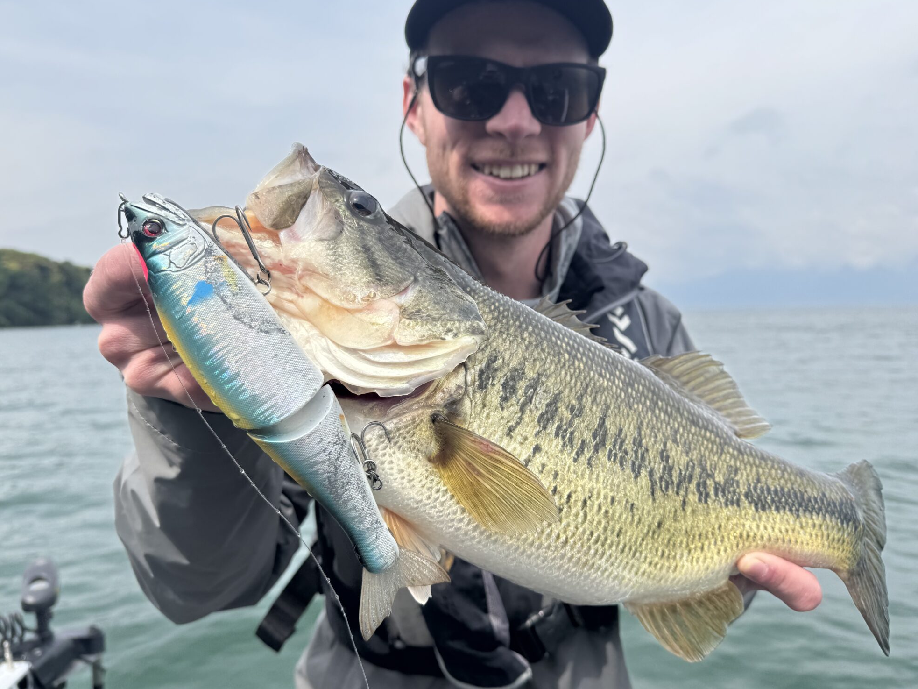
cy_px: 346
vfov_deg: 54.9
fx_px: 663
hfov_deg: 69.4
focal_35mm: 25
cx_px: 447
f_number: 1.78
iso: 80
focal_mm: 6.76
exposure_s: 1/5348
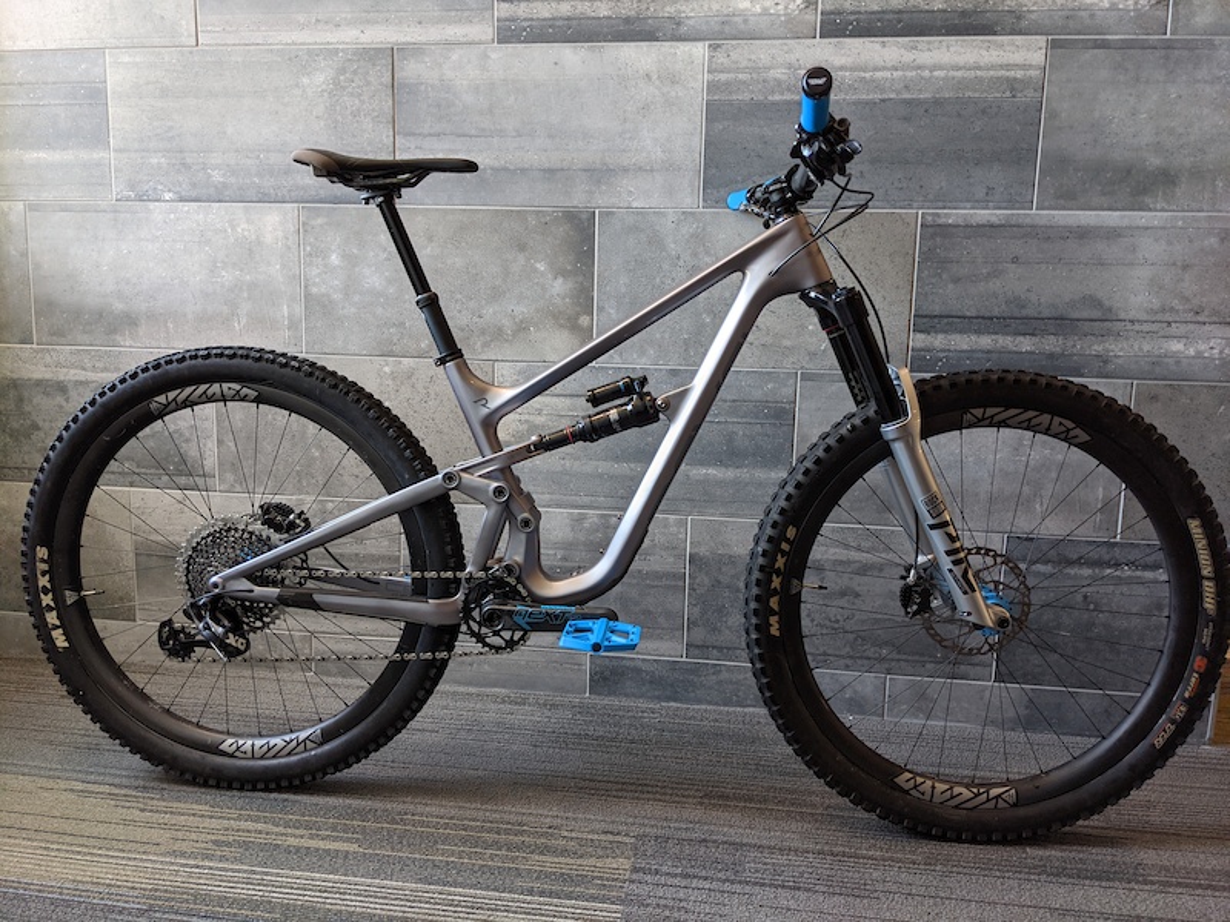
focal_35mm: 27
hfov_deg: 65.3
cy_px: 461
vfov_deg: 51.4
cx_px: 615
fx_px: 959
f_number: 1.73
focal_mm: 4.38
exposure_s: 1/60
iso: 71
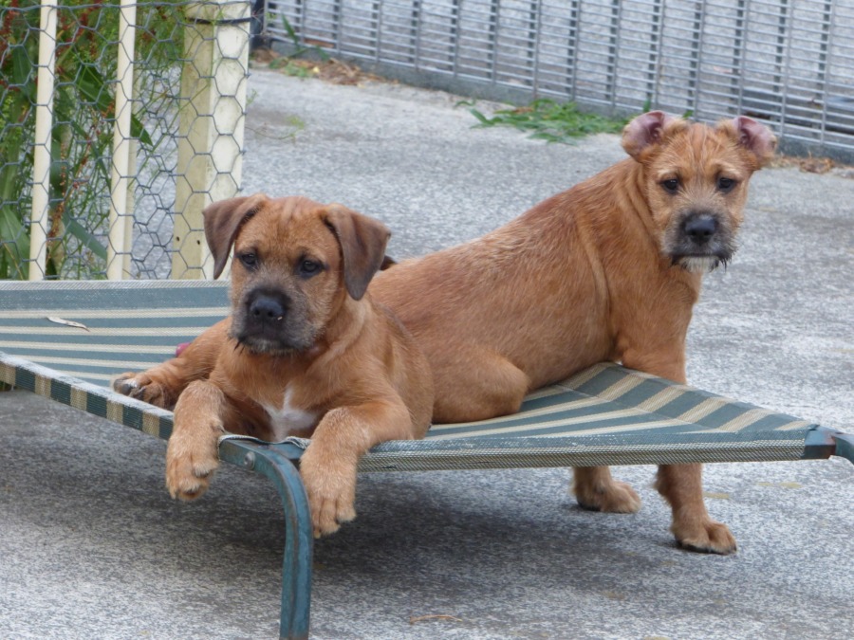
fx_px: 9202
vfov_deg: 4.0
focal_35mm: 373
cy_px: 320
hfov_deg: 5.3
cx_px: 427
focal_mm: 60.79
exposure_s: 1/80
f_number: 5.6
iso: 400
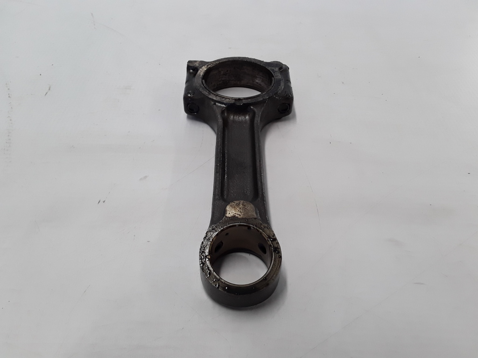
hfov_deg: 65.3
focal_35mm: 27
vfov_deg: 51.4
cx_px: 239
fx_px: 373
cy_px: 179
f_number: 1.9
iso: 64
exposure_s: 1/50
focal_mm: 2.91
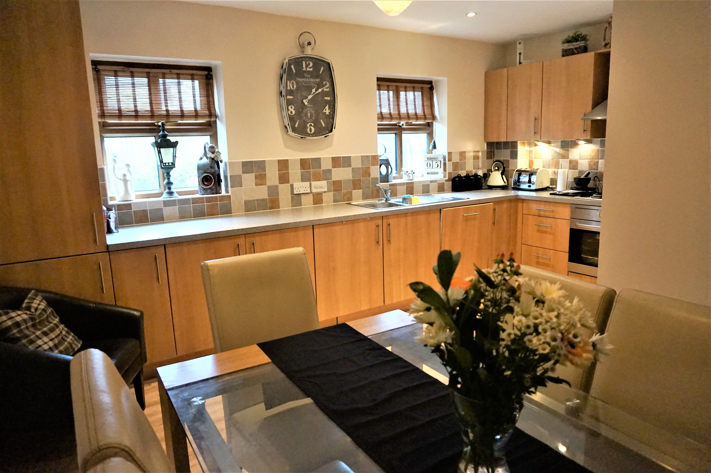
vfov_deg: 53.1
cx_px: 356
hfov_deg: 73.8
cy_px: 236
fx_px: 474
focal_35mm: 24
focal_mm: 16
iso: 2500
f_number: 3.5
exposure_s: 1/160
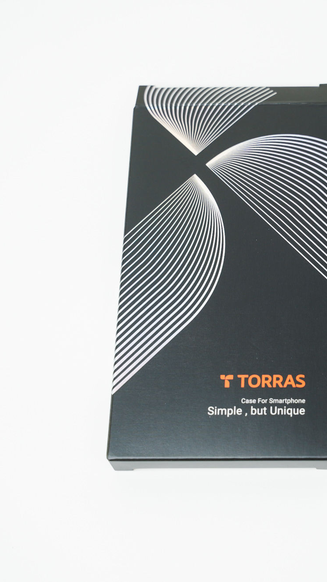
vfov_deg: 32.3
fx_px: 1004
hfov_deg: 17.9
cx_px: 348
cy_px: 290
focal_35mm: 65
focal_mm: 41.1
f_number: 4
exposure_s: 1/125
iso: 200
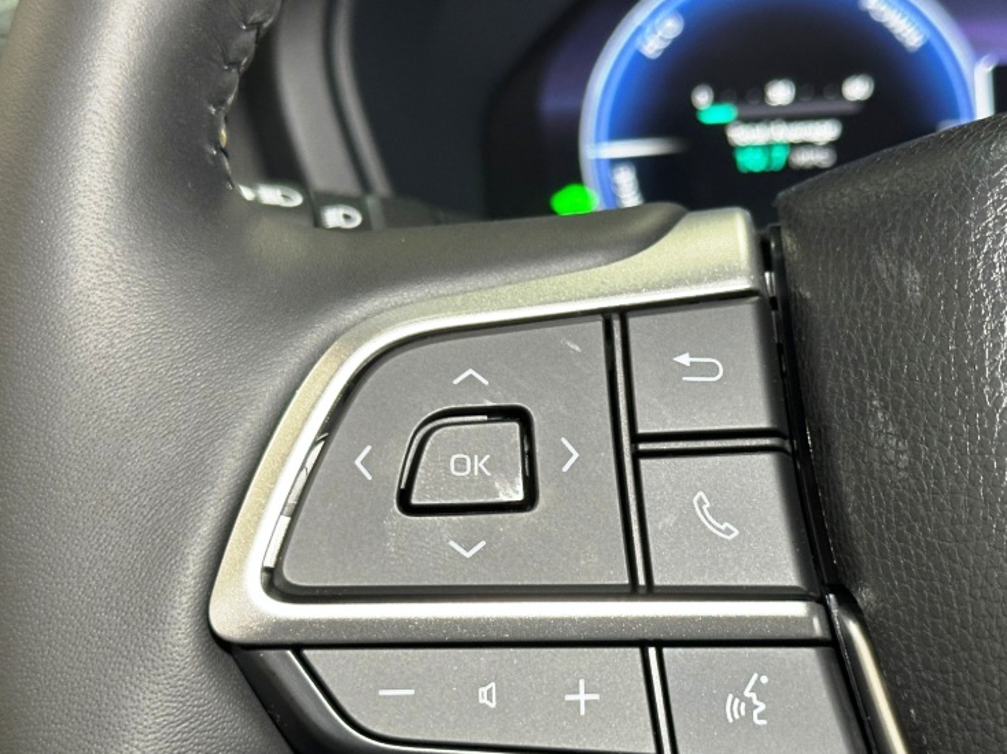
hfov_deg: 28.9
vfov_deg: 21.9
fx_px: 1948
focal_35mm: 67
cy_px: 459
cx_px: 619
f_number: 1.78
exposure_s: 1/40
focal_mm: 6.86
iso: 200
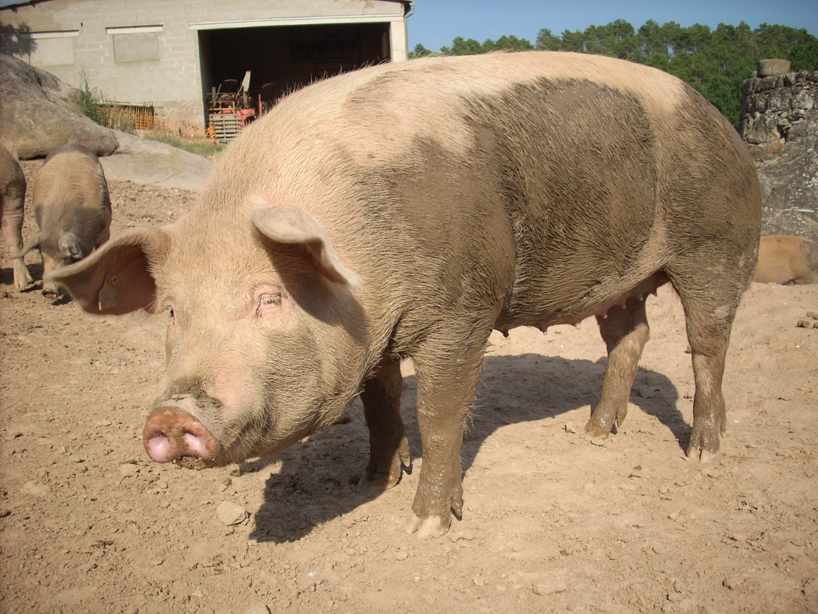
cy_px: 307
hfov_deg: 50.1
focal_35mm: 37
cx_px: 409
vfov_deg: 38.7
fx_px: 874
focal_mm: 6.2
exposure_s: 1/250
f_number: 5.6
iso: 64
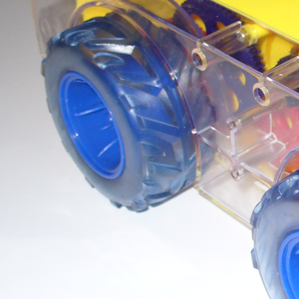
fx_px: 860
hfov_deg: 18.5
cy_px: 155
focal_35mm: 88
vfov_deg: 19.7
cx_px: 374
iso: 100
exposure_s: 1/30
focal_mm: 6.1
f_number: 2.8
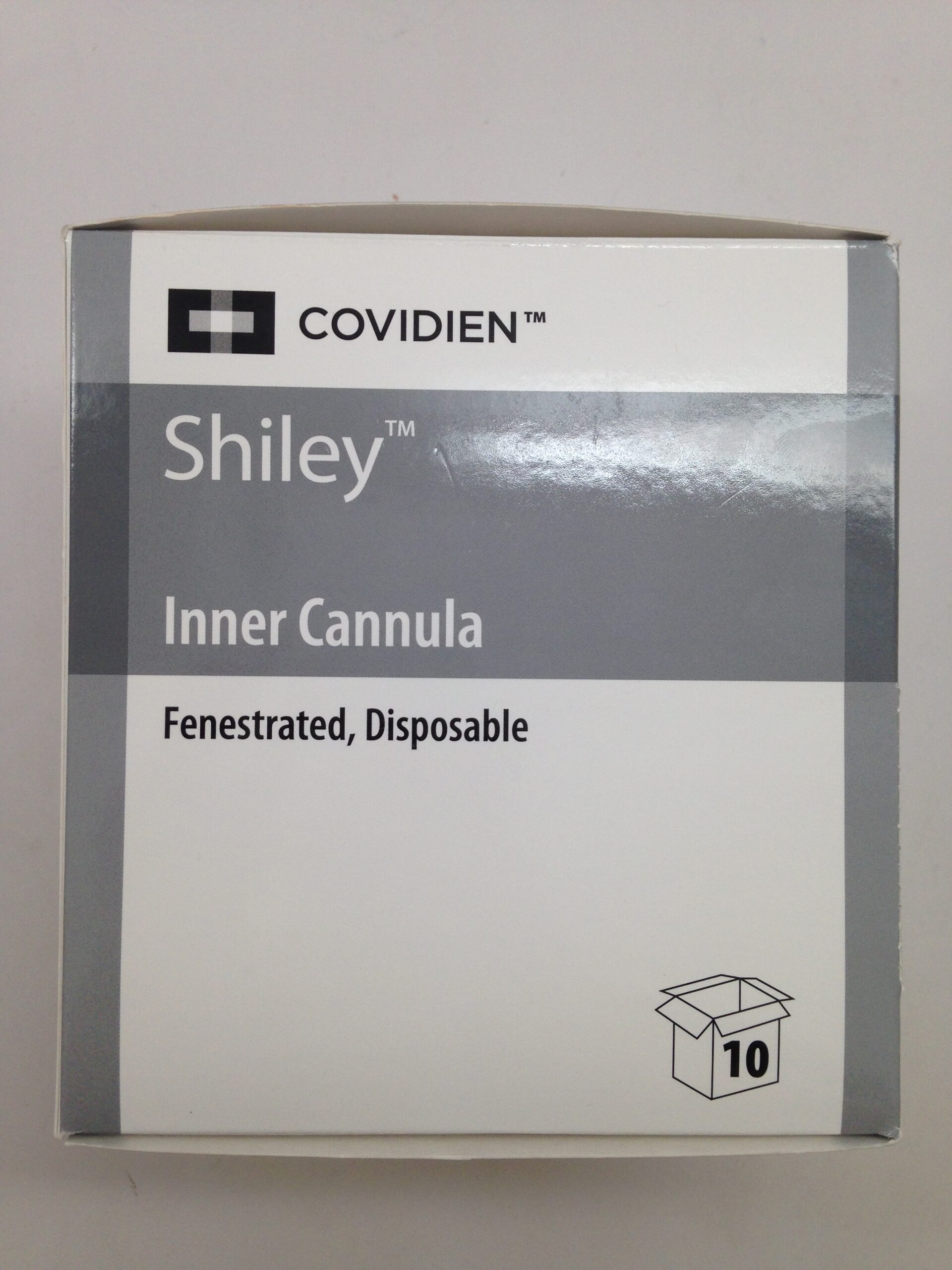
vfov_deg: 55.4
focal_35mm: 33
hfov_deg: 42.9
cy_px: 635
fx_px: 1210
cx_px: 476
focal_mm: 4.12
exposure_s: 1/120
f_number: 2.4
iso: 64
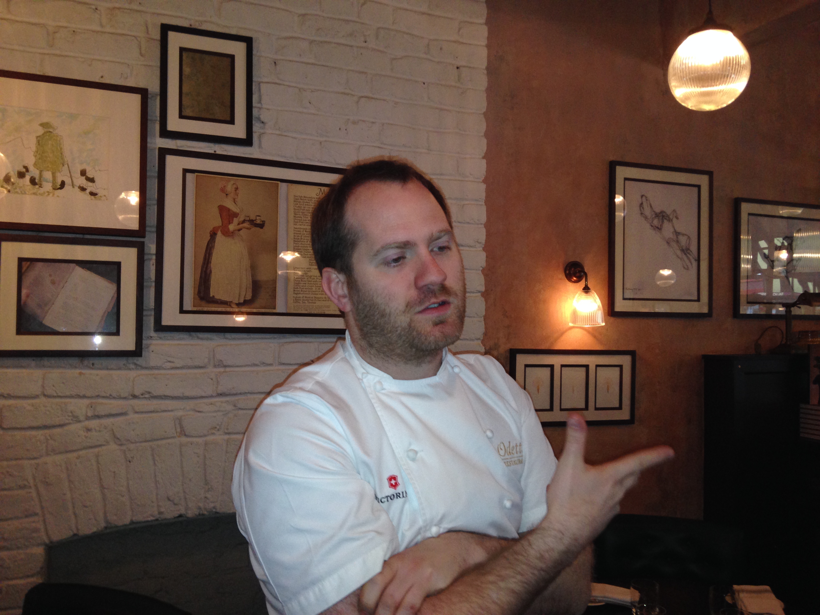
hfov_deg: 55.4
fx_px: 782
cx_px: 410
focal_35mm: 33
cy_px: 308
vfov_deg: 42.9
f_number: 2.4
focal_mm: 4.12
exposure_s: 1/20
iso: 125
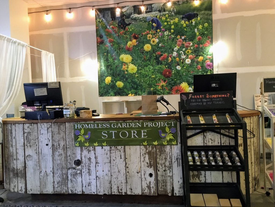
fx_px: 230
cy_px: 104
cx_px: 138
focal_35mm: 29
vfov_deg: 48.2
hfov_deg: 61.7
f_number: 2.2
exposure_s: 1/20
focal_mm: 4.15
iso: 200
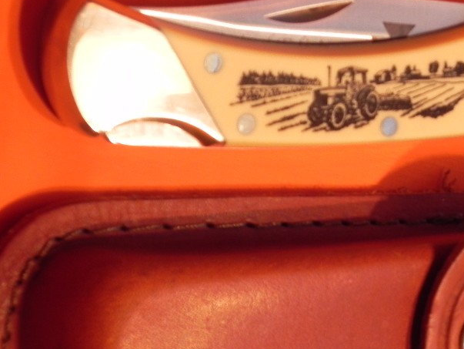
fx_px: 2334
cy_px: 210
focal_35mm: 174
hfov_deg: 11.3
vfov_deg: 8.5
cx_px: 335
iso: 160
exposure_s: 1/114
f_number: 4
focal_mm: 18.8
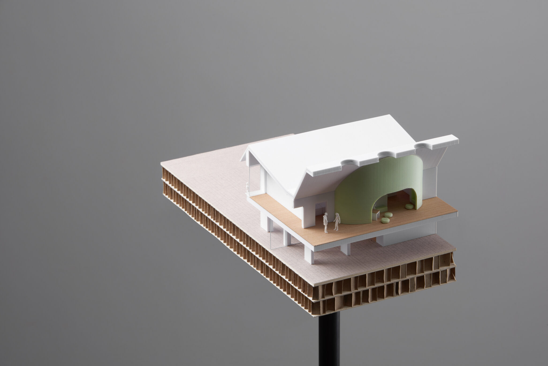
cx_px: 274
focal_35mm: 170
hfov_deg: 12.1
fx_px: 2589
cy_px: 183
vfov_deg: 8.1
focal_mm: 170
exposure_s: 1/125
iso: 64
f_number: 22
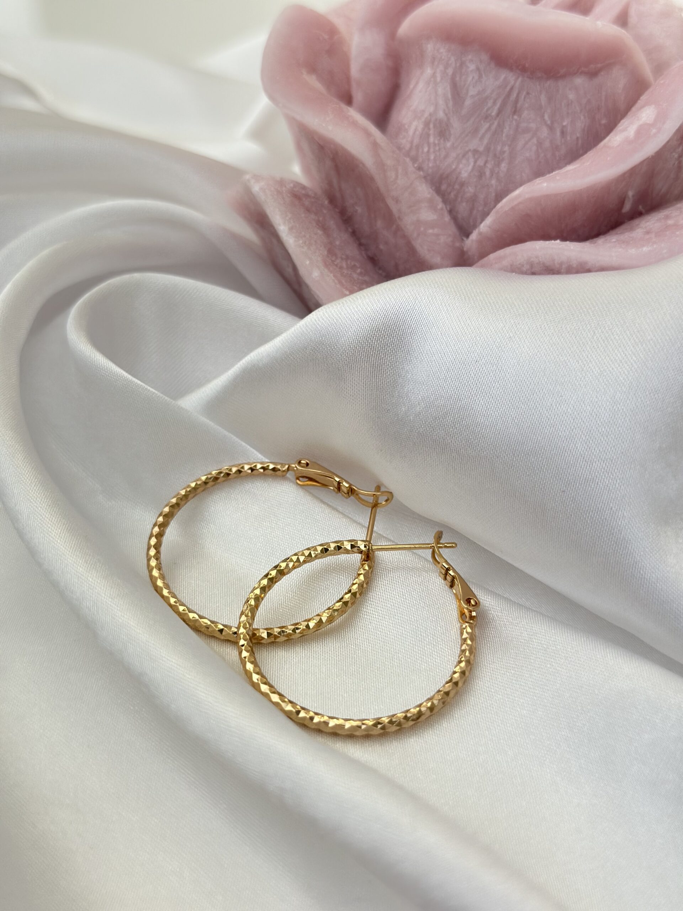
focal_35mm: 48
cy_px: 456
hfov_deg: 30.3
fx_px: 1263
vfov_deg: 39.7
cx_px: 342
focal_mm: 6.86
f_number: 1.78
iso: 80
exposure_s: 1/1185
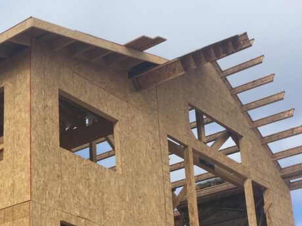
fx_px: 663
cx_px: 36
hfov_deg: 25.0
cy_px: 179
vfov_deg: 19.2
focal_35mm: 76
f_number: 2.2
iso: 32
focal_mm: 4.15
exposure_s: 1/1199
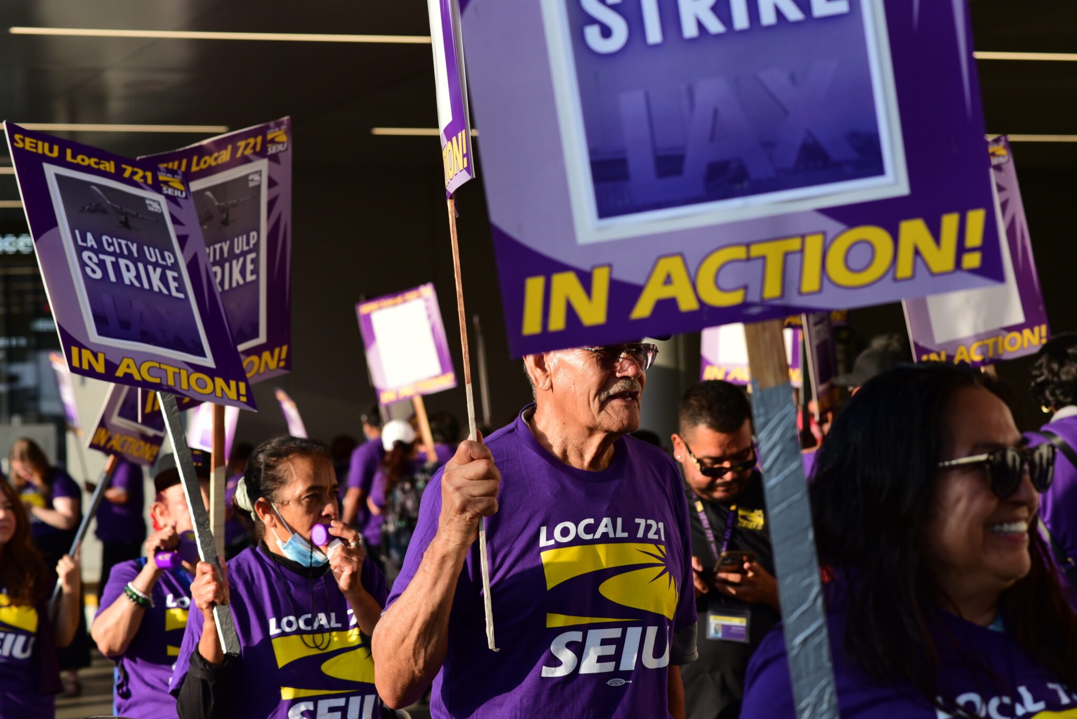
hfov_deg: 23.9
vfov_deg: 16.1
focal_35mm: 85
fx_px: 2544
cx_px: 538
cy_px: 360
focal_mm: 85
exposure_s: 1/800
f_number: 6.3
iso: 800
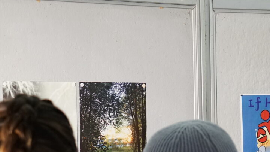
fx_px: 863
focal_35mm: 120
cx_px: 228
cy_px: 170
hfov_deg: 17.6
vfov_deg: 10.0
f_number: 2.8
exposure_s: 1/60
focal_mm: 27
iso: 1600
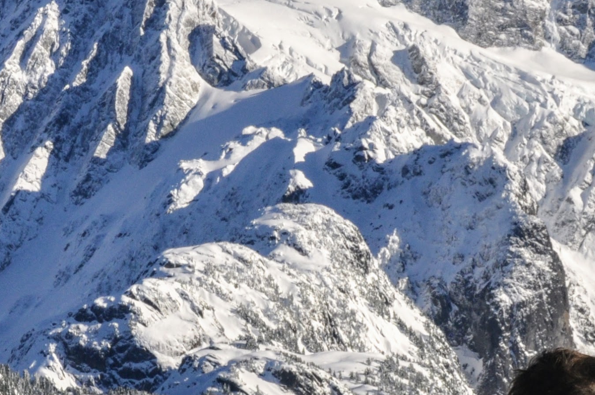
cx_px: 261
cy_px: 289
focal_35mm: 263
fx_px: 4335
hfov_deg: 7.9
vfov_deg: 5.2
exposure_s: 1/500
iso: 400
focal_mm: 55
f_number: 16
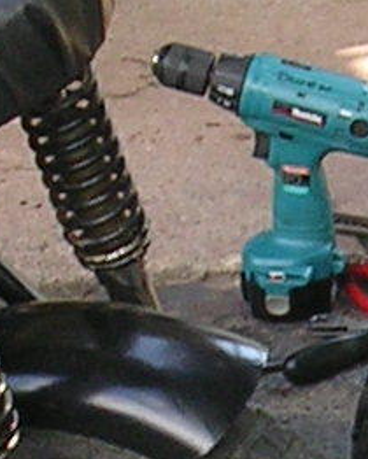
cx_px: 508
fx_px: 3944
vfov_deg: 6.6
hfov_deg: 5.3
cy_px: 461
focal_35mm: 290
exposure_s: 1/111
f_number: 2.8
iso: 50
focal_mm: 5.8
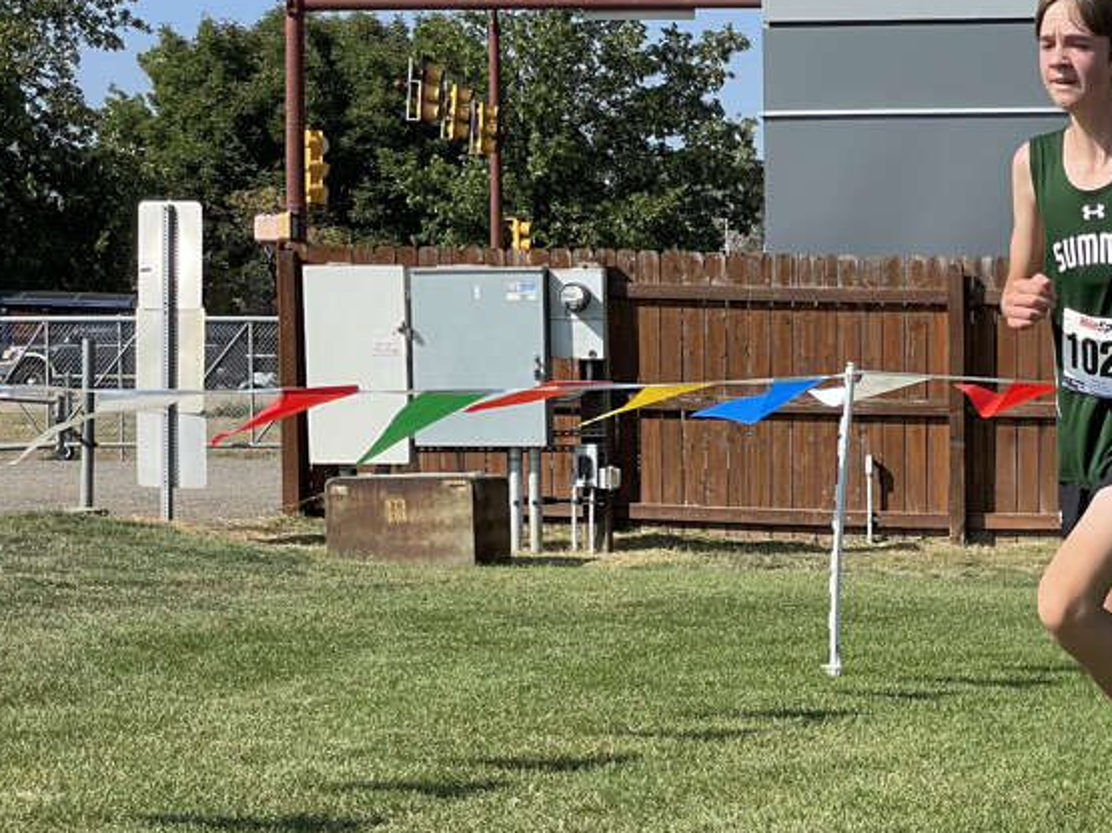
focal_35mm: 96
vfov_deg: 15.4
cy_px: 517
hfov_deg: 20.1
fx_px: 3083
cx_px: 966
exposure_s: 1/1261
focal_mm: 6
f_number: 2
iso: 25
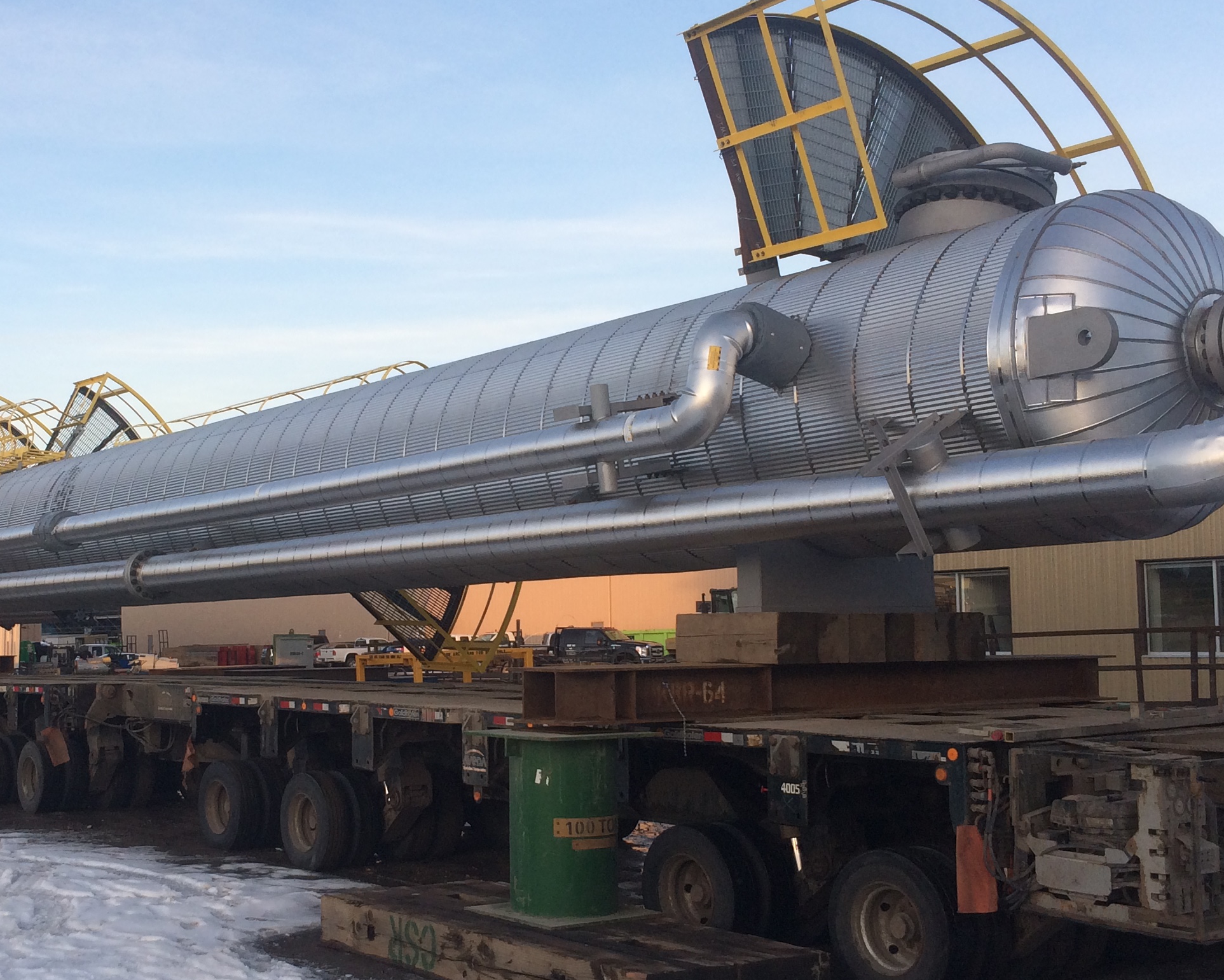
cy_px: 503
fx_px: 1739
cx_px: 467
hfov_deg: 38.6
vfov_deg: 31.4
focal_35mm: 48
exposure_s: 1/285
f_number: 2.2
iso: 32
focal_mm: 4.15
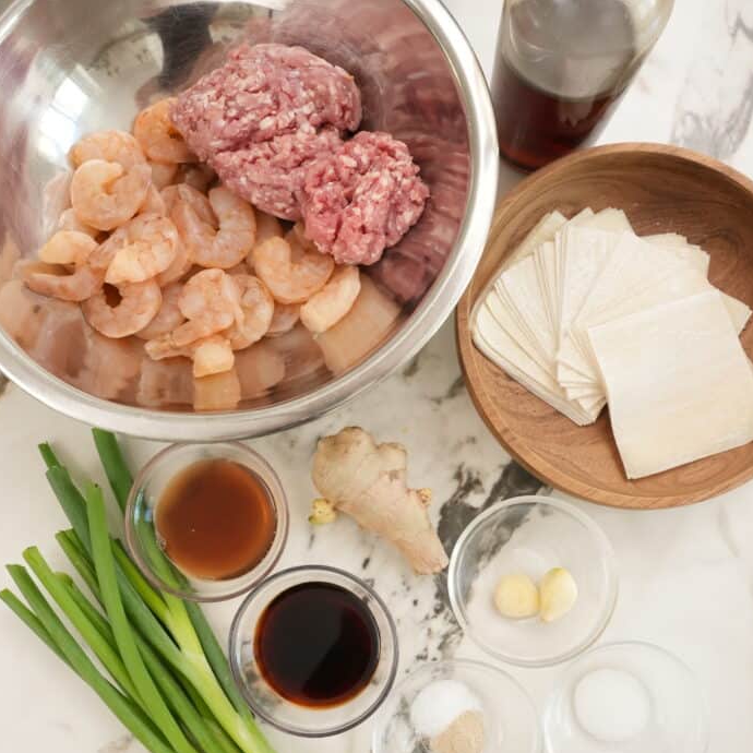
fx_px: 763
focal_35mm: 31
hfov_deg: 52.5
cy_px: 449
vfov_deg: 52.2
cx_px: 376
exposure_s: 1/200
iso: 4000
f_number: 8
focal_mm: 24
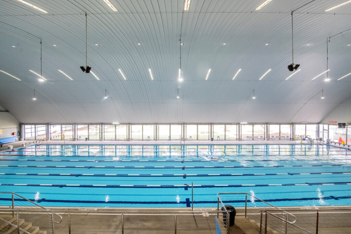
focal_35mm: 16
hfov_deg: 96.7
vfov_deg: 73.8
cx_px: 176
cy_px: 117
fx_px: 156
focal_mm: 16
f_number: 6.3
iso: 2500
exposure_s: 1/200
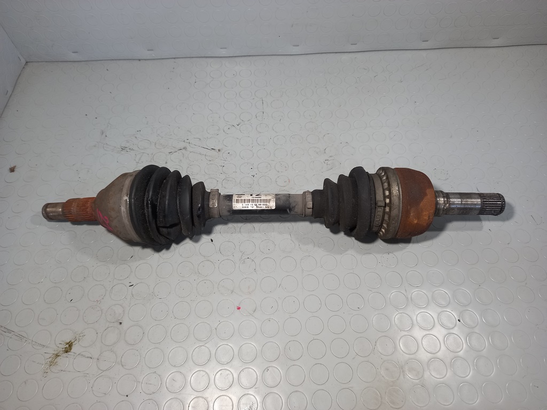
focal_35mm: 25
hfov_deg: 69.4
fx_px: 395
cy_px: 205
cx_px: 274
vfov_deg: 54.9
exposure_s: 1/50
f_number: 2
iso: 125
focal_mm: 4.6
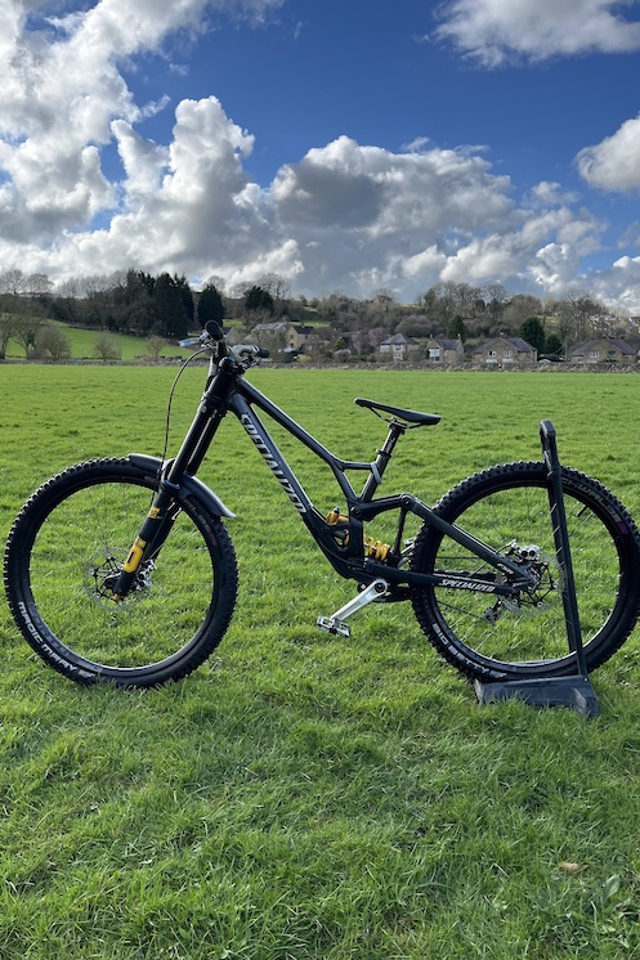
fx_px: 774
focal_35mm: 29
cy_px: 504
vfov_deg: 63.6
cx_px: 325
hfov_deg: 44.9
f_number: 1.6
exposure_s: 1/1890
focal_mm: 5.1
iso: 50
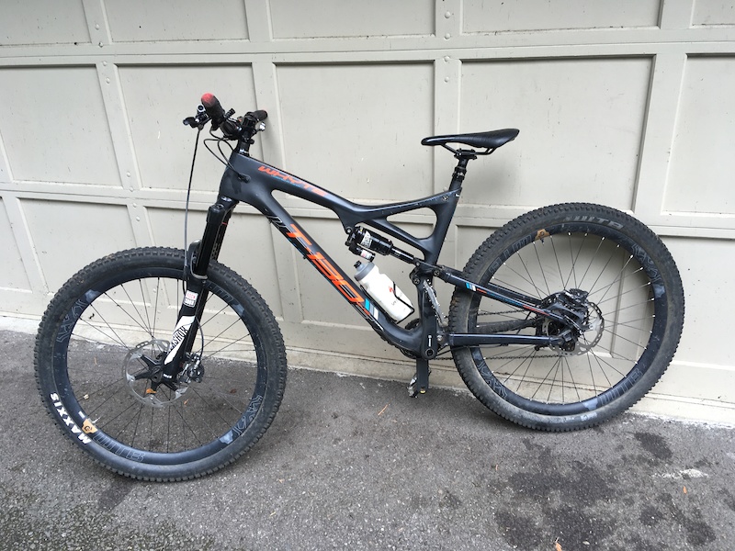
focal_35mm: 29
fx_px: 616
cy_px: 276
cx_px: 368
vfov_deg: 48.2
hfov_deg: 61.7
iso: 32
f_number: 2.2
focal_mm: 4.15
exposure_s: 1/60
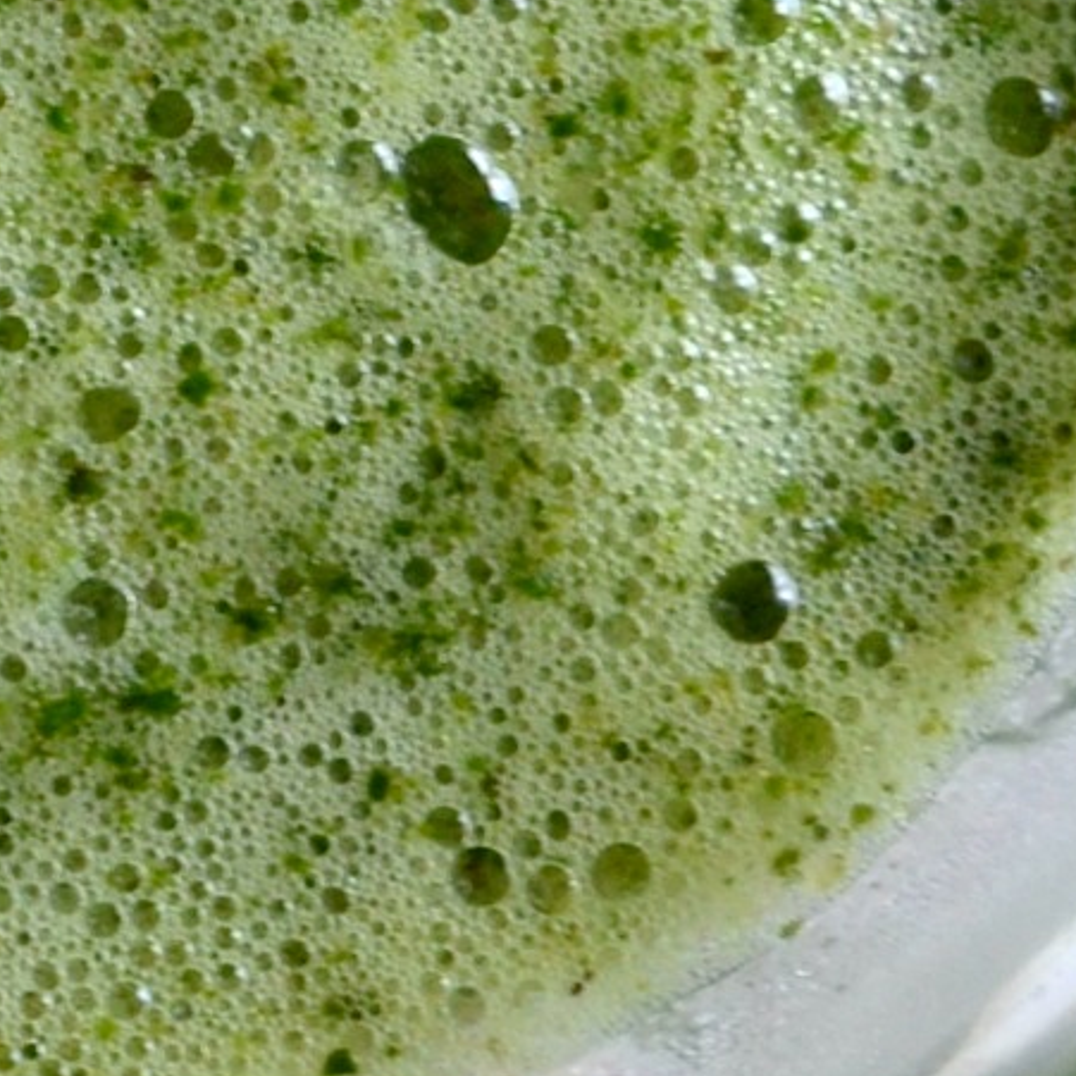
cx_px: -1369
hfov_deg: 6.1
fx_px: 9777
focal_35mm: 278
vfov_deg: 6.2
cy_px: -607
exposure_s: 1/100
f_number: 4.8
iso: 400
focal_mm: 32
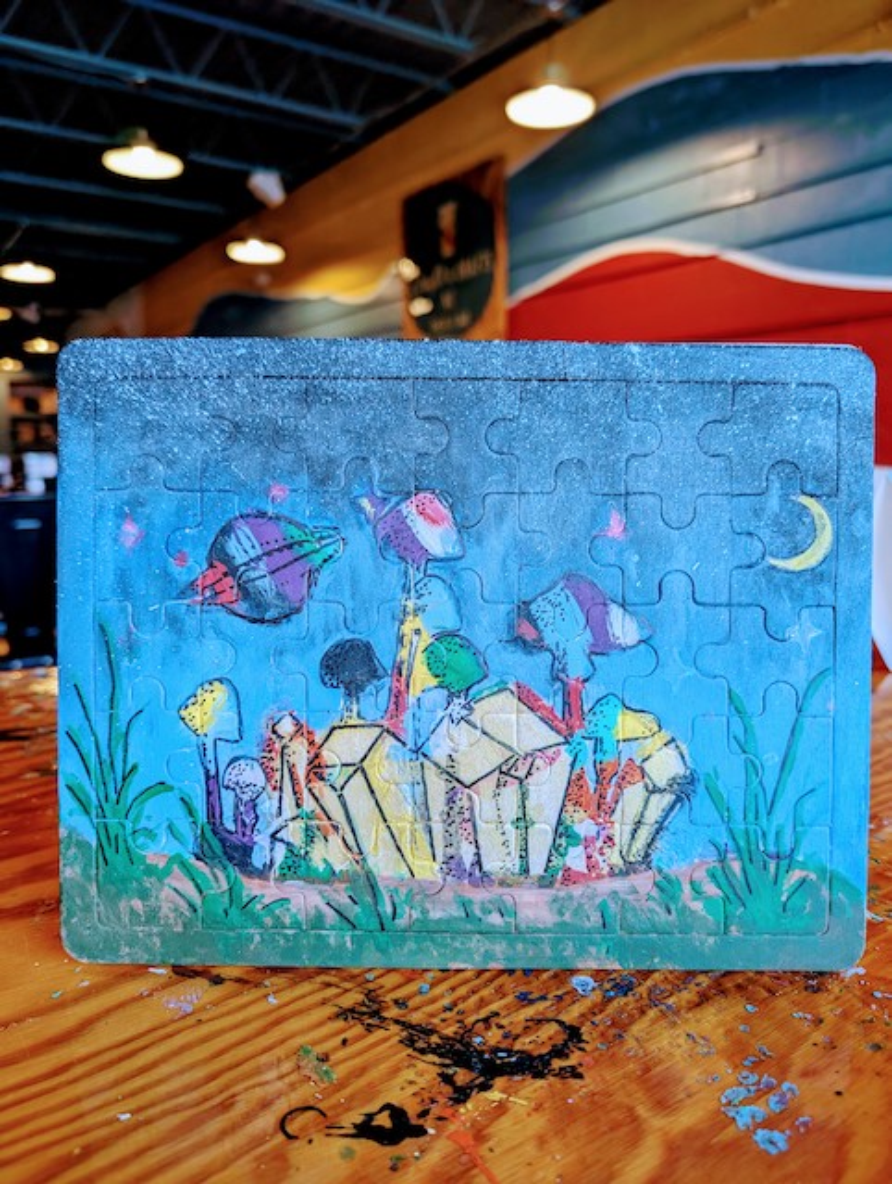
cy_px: 592
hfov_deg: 56.9
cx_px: 446
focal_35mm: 24
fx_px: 822
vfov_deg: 71.5
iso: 30
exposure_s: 1/30
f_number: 1.68
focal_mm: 6.9
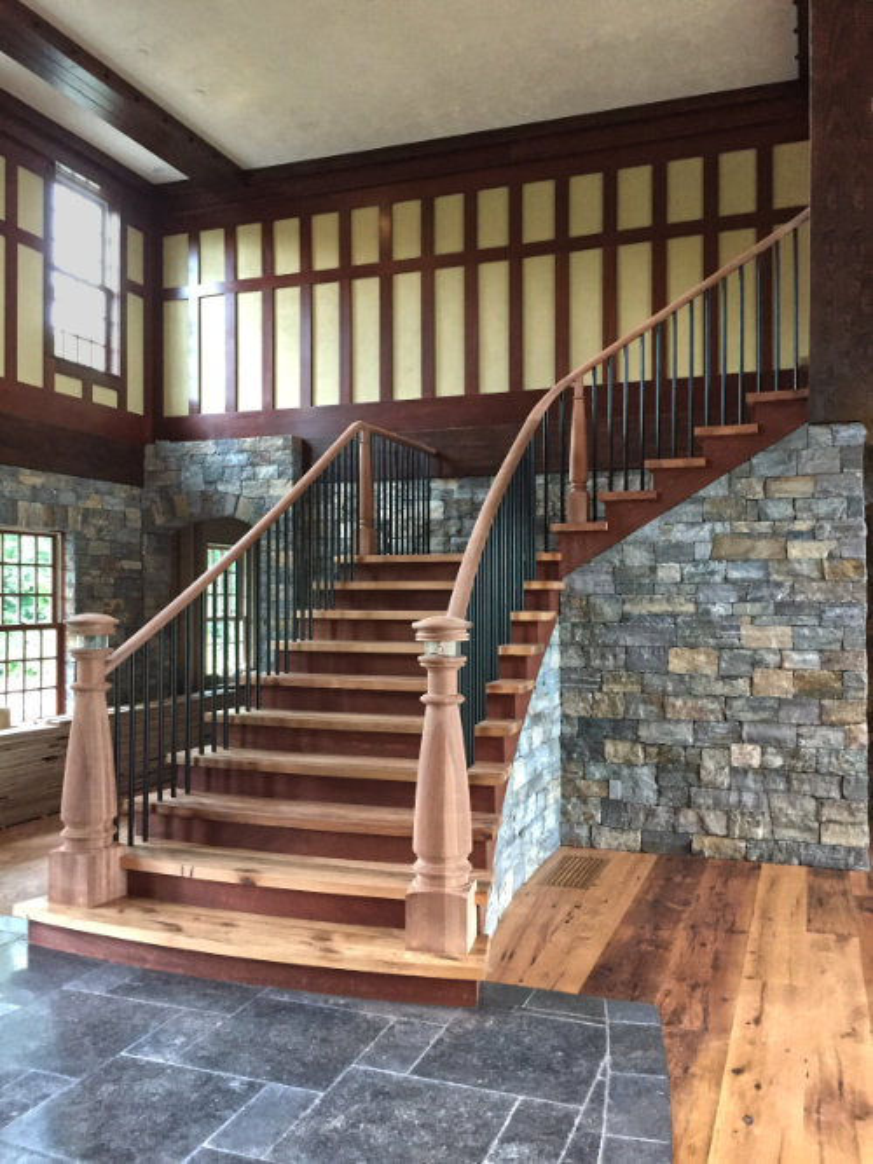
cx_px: 436
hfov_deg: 48.2
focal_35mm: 29
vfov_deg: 61.7
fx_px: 975
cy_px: 582
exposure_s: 1/30
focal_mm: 4.2
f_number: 2.2
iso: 250
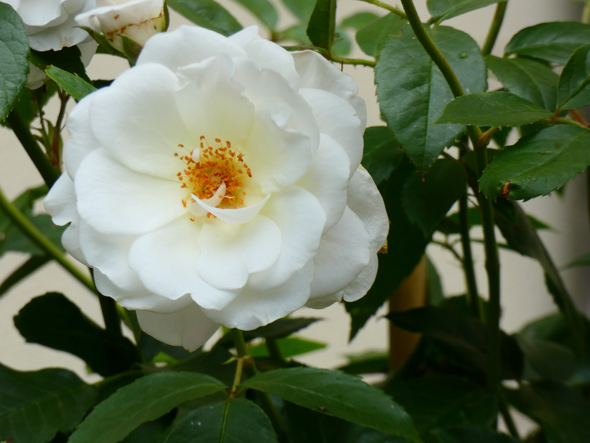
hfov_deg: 5.5
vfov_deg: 4.1
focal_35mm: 362
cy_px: 222
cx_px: 295
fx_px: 6170
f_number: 5.6
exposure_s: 1/80
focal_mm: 64.9
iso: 80
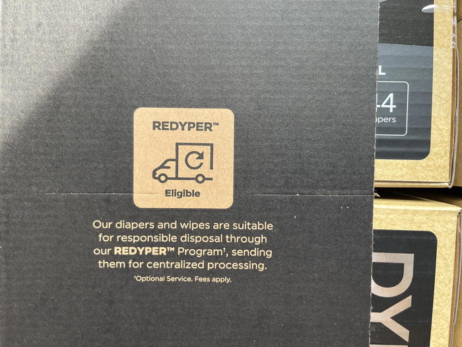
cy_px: 174
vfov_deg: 53.1
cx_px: 231
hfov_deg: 67.3
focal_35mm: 26
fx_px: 347
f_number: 1.6
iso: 64
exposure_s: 1/121
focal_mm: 5.1
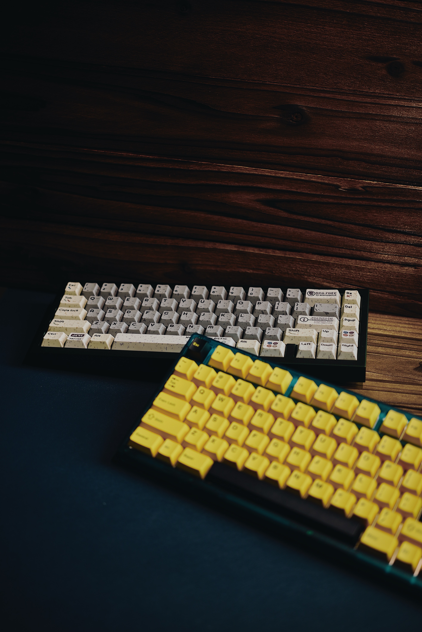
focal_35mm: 50
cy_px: 316
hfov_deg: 27.0
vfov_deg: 39.6
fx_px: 878
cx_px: 211
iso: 100
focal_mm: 50
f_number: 2.5
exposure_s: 1/60
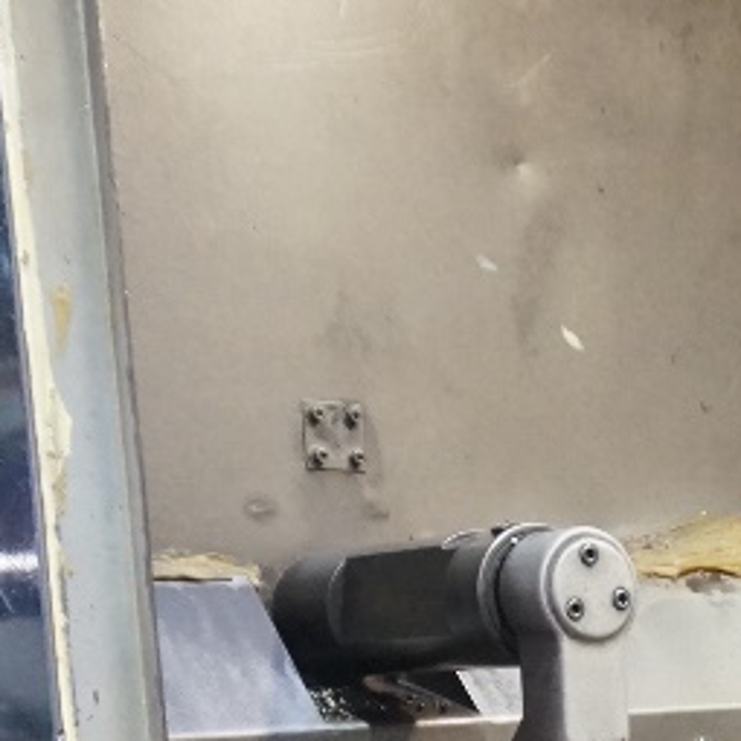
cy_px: 972
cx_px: 962
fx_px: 1986
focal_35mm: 82
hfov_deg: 19.5
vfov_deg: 19.4
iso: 3200
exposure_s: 1/80
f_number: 3.5
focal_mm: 16
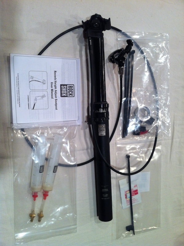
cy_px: 123
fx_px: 249
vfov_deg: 52.7
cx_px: 92
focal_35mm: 35
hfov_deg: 40.6
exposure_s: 1/15
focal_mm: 3.85
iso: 80
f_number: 2.8
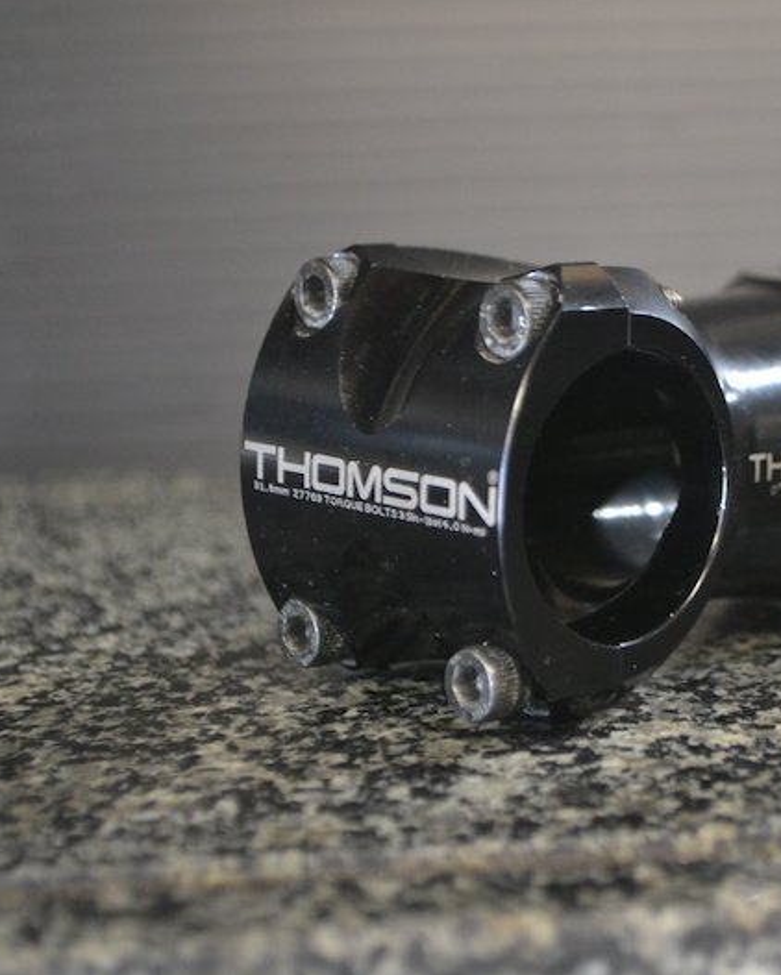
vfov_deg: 20.4
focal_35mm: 94
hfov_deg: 16.3
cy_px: 486
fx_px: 2714
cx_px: 622
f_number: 5.3
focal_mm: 44
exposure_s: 1/15
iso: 1400
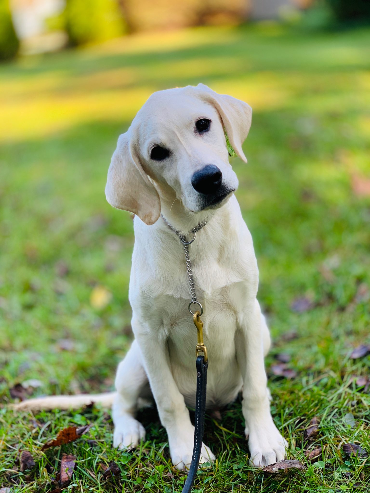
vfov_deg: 36.8
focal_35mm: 52
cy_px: 246
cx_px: 185
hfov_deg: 28.0
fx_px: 741
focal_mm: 6
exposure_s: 1/123
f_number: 2.4
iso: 40
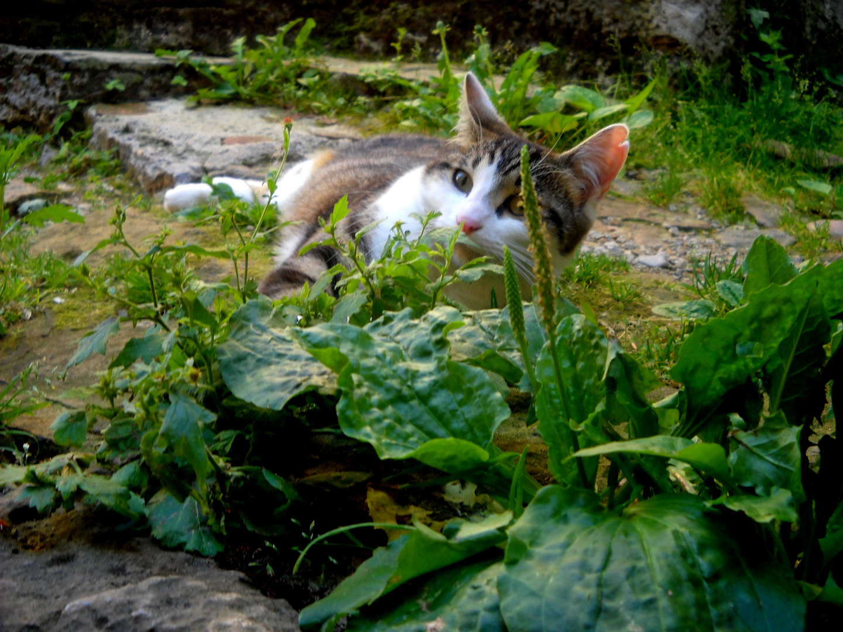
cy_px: 316
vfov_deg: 35.1
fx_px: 998
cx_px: 422
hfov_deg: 45.8
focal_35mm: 41
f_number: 3.1
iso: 124
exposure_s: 1/60
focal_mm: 6.72
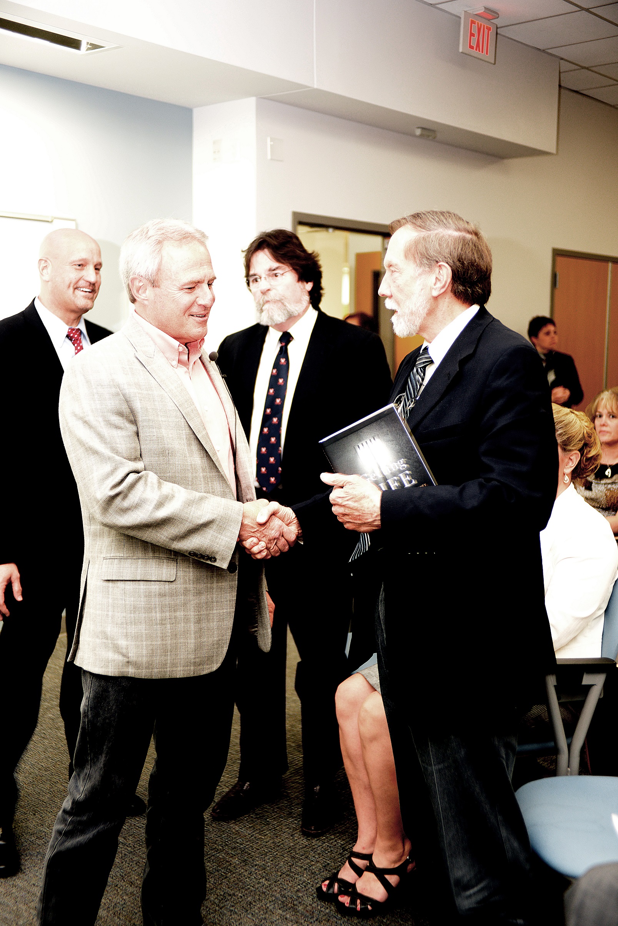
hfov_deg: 29.9
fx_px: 1157
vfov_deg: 43.6
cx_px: 309
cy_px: 463
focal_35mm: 45
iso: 800
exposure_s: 1/50
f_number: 2.8
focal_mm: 45
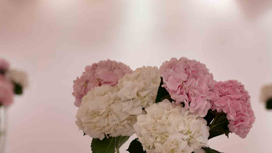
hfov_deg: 12.6
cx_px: 81
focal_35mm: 171
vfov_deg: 7.1
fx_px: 1233
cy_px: 172
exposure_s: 1/2
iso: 64
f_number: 3.2
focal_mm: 78
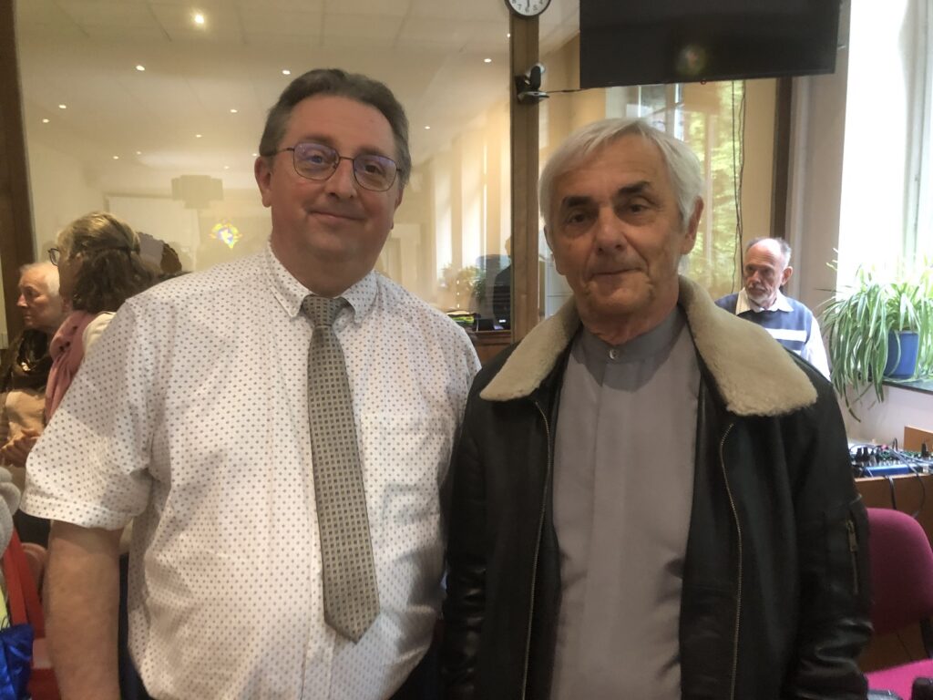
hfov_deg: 63.4
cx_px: 466
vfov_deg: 49.7
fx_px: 755
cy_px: 350
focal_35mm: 28
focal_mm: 3.99
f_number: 1.8
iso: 320
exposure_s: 1/40
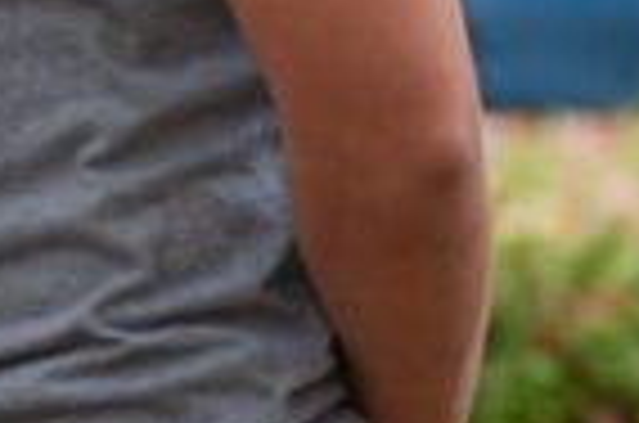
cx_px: -1472
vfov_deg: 0.9
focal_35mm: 1444
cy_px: -32
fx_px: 25574
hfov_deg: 1.4
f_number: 6.3
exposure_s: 1/100
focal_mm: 200
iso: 400
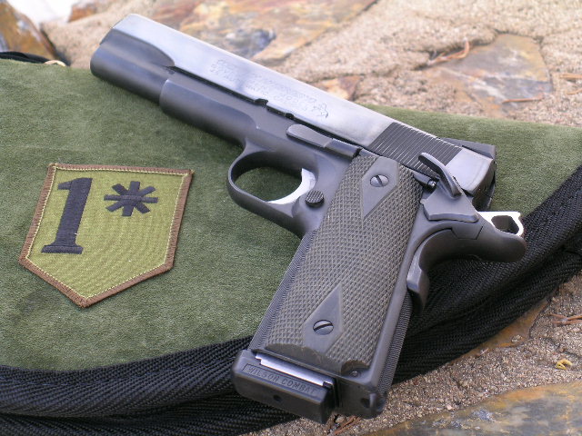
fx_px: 1950
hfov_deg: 17.0
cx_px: 291
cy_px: 218
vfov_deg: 12.8
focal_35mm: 116
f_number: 4.6
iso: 50
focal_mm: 24
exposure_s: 1/60.3
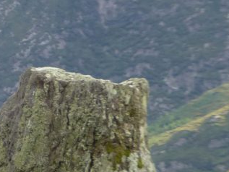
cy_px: 161
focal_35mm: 965
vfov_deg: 1.5
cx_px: -205
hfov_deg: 2.0
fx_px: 6386
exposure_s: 1/200
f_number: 5.5
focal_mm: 35.6
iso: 100
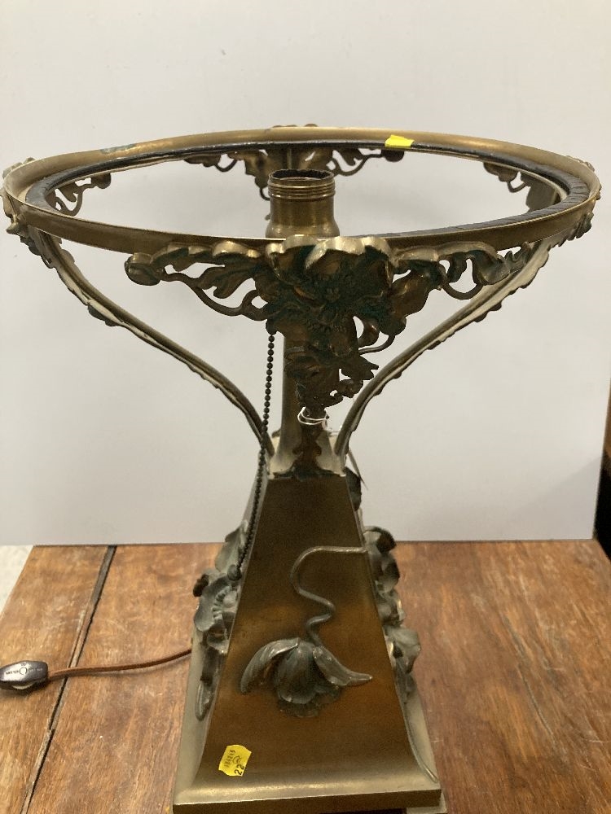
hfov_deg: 49.7
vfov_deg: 63.4
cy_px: 407
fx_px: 659
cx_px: 306
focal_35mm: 28
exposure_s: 1/60
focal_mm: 3.99
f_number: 1.8
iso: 200
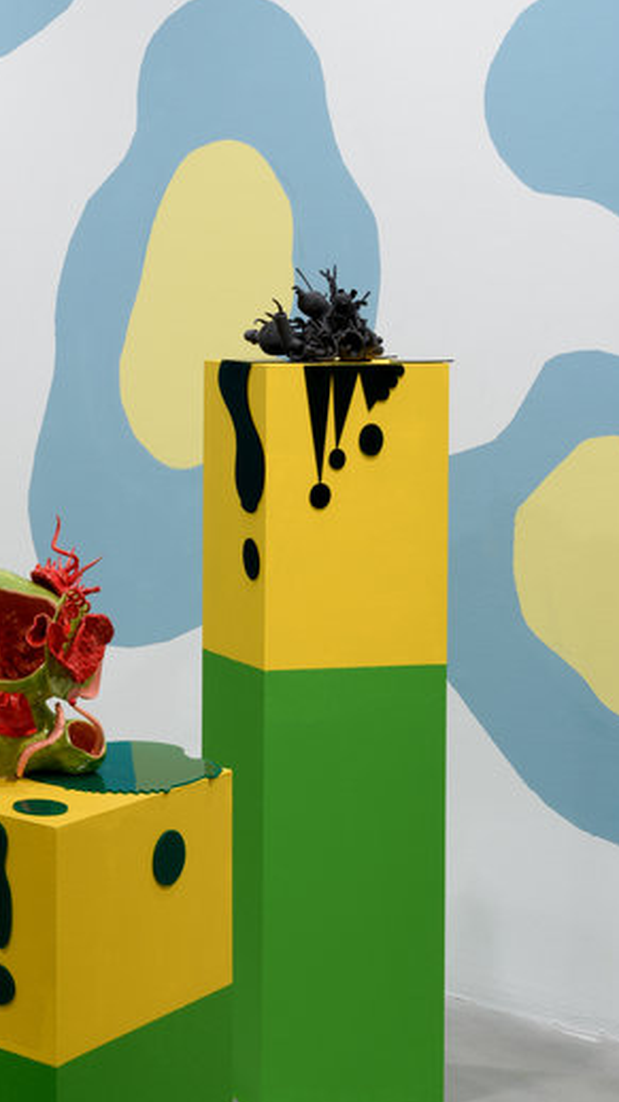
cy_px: 438
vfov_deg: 30.9
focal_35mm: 68
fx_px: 1986
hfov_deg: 16.1
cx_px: -323
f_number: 11
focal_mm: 35
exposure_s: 2.5
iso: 31
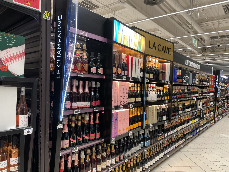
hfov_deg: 67.3
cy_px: 86
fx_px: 172
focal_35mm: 26
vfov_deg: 53.1
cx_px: 114
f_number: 1.6
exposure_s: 1/50
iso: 80
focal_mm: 4.2
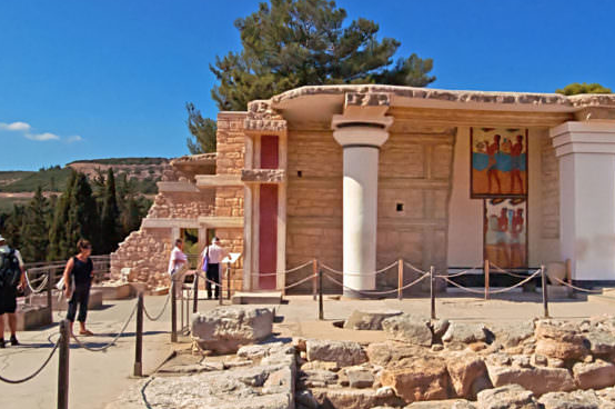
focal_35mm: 39
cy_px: 197
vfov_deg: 34.1
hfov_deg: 49.5
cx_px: 342
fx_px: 665
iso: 1600
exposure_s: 1/800
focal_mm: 20
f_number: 22
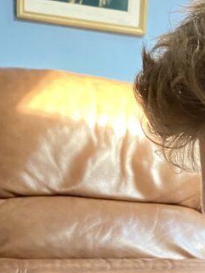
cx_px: 222
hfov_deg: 17.2
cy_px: 340
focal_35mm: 83
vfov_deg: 21.6
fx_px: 655
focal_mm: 4.25
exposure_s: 1/40
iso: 640
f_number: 1.8
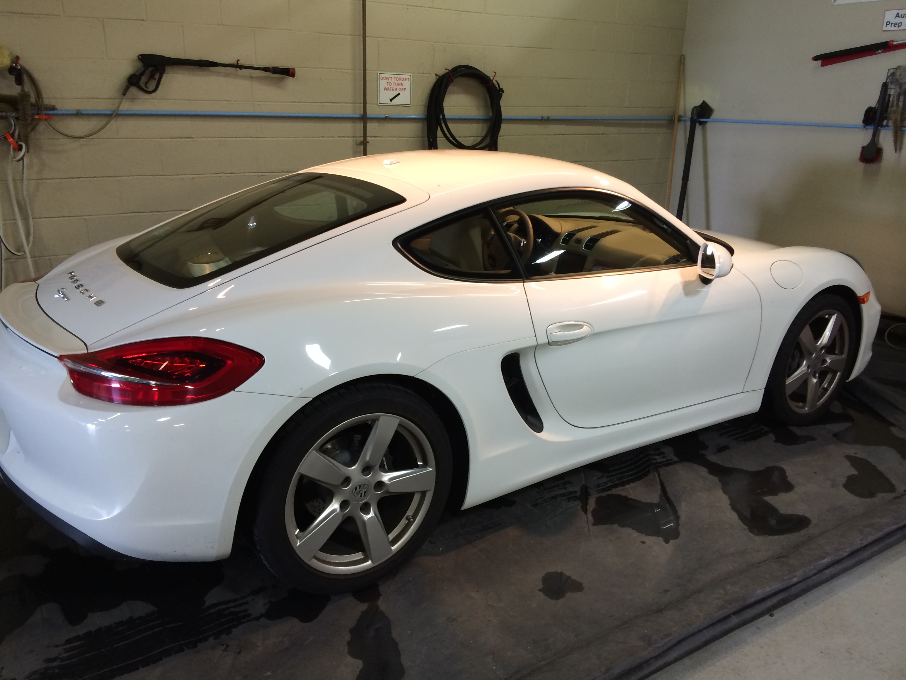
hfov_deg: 60.0
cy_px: 340
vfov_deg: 46.8
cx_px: 453
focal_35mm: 30
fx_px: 785
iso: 80
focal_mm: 4.12
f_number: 2.2
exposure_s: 1/30
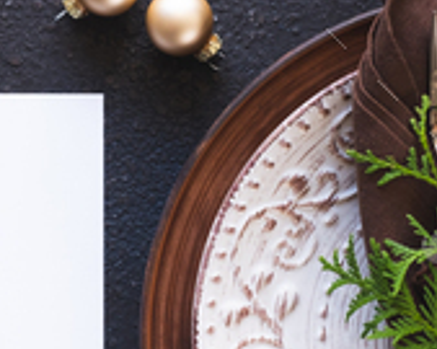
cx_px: 142
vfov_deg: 9.2
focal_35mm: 167
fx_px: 2159
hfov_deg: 11.5
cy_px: 366
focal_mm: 34.2
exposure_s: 1/15
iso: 250
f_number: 4
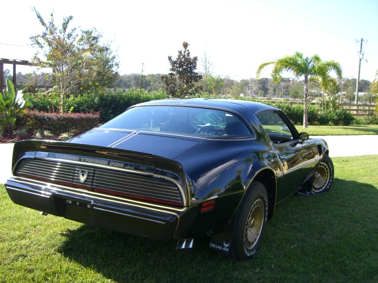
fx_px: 415
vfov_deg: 37.7
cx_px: 189
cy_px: 142
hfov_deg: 49.0
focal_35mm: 38
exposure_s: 1/200
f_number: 4.3
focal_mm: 6.2
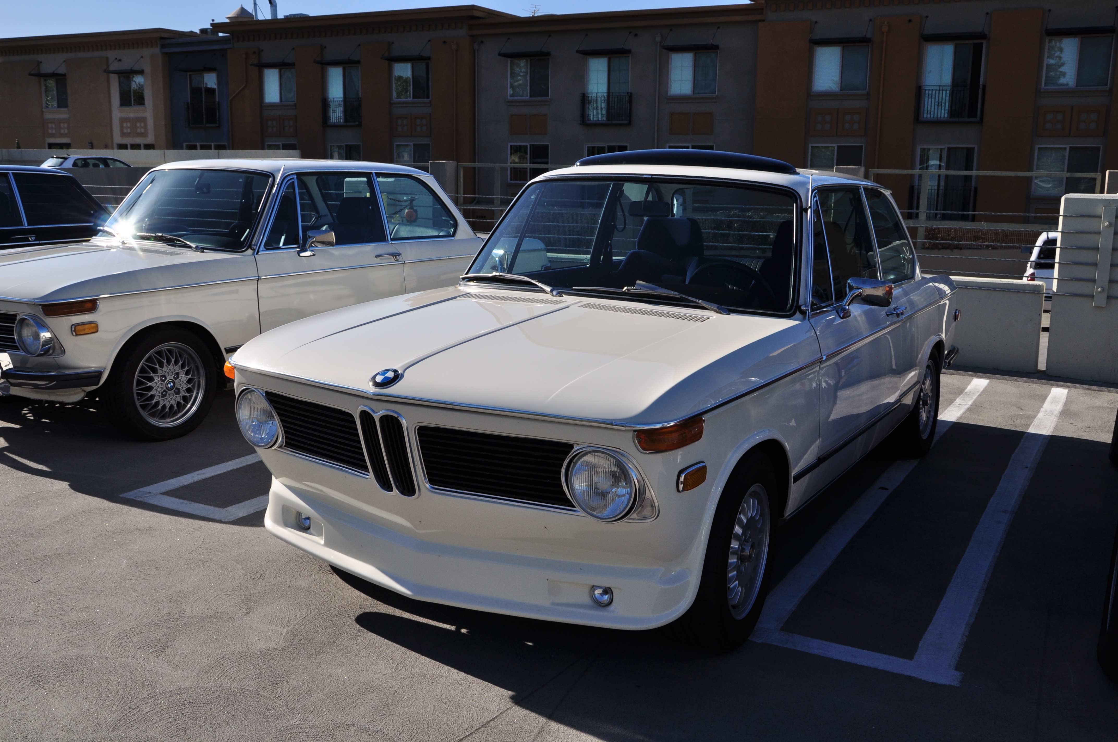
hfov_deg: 57.3
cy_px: 371
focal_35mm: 33
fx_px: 1024
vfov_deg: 39.9
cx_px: 559
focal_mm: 22
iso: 200
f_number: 11
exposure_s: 1/500
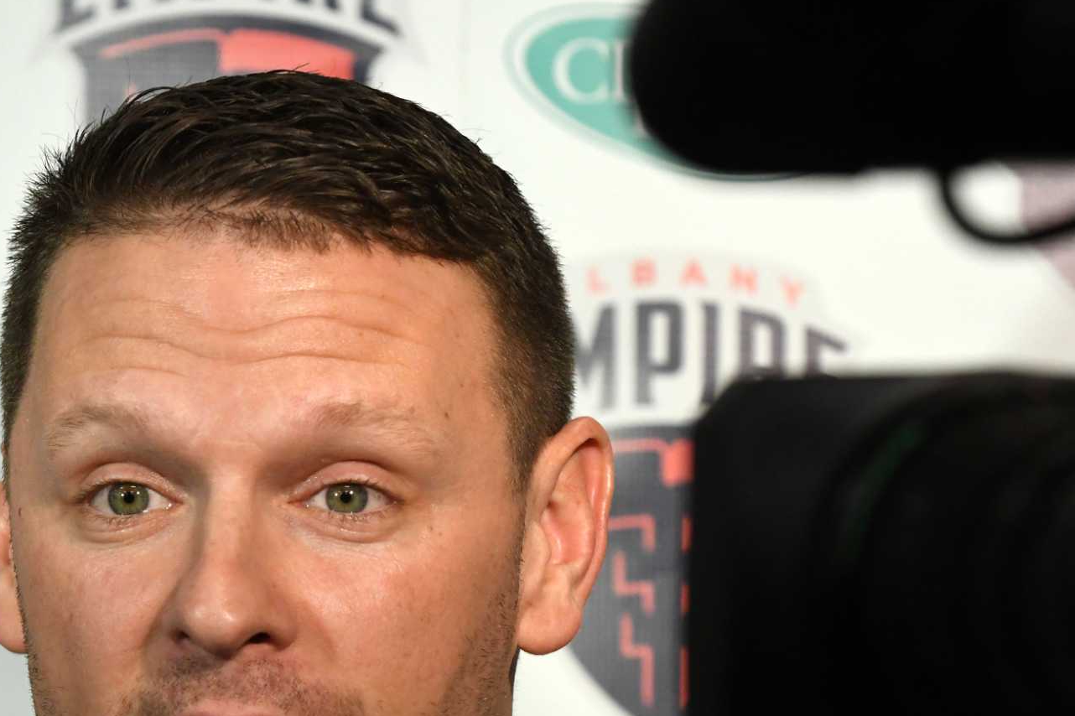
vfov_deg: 4.9
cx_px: 257
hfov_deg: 7.4
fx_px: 8299
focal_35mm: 278
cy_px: 500
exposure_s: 1/640
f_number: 4
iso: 3200
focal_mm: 116
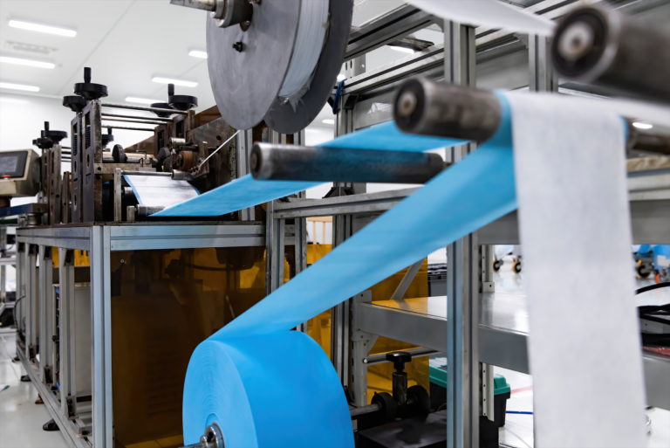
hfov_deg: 53.1
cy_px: 224
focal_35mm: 36
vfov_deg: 36.9
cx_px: 335
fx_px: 670
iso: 100
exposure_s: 1/250
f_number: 4
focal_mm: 36
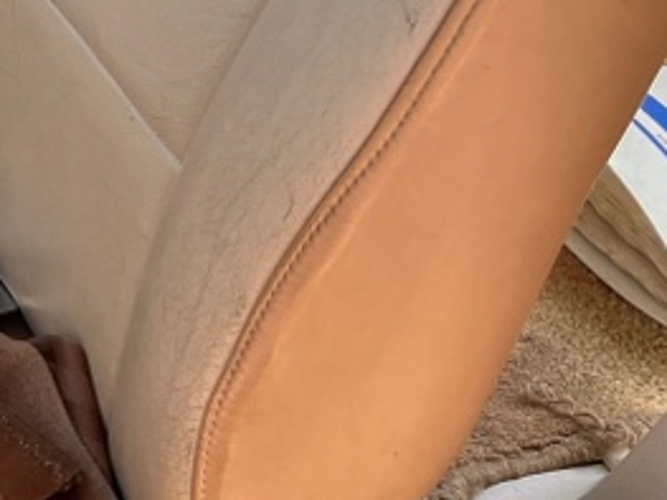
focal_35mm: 99
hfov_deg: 17.5
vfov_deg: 14.2
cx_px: -378
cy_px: -203
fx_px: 1907
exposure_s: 1/404
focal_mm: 5.1
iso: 50
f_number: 1.6
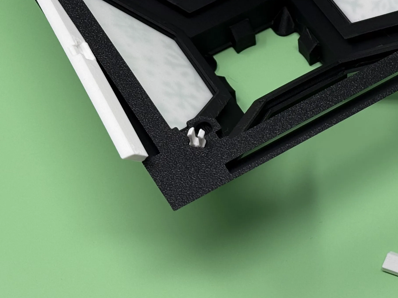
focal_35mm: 107
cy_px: 52
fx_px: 1230
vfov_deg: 13.8
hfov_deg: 18.1
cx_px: 365
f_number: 1.78
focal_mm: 6.76
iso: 64
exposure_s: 1/296
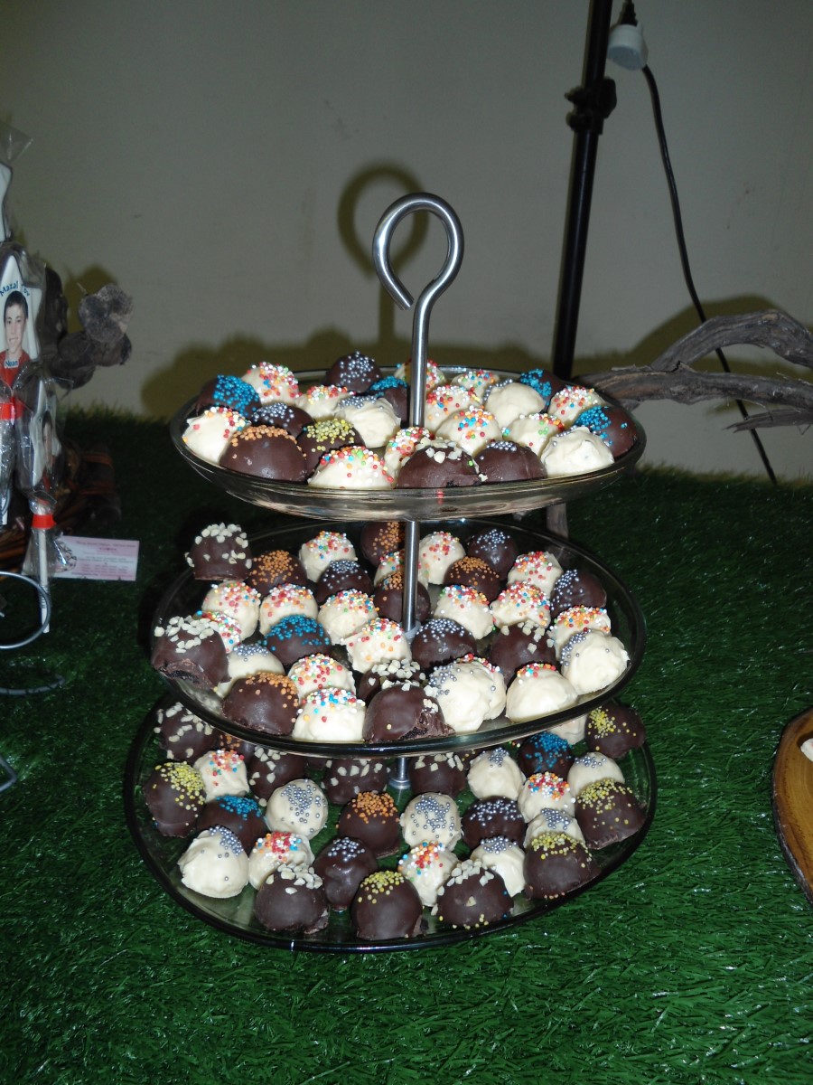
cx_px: 406
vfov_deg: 67.3
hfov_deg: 53.1
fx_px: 814
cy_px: 542
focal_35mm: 26
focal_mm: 4.7
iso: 80
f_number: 2.8
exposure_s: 1/30
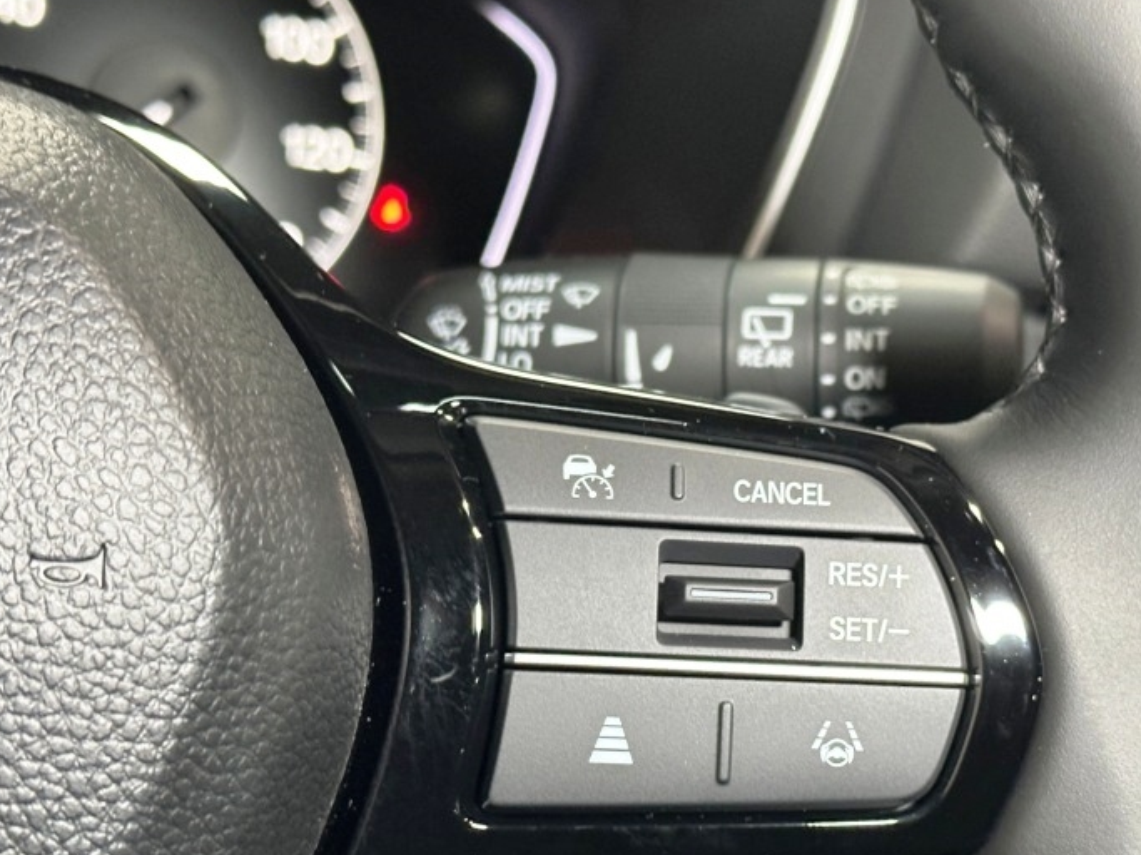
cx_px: 641
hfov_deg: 27.0
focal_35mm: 72
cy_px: 596
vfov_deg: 20.3
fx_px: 2373
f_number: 1.78
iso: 500
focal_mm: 6.86
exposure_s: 1/30
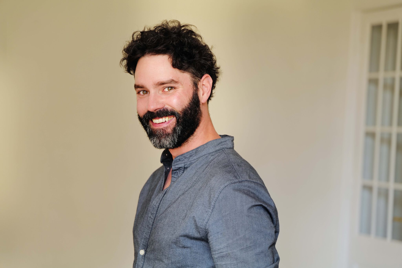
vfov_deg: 15.4
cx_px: 201
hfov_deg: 22.9
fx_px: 994
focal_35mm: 89
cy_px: 134
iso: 400
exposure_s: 1/50
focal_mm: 89
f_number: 4
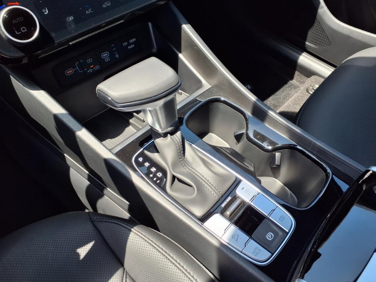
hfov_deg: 65.3
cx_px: 188
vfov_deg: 51.4
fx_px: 293
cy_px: 141
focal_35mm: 27
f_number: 1.9
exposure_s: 1/286
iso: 40
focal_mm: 3.58
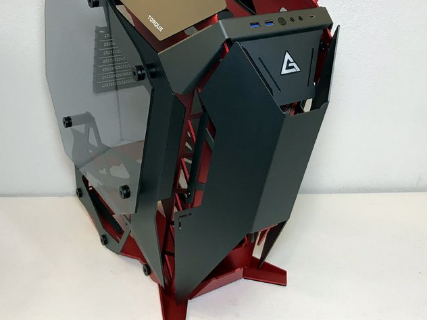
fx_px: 530
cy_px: 102
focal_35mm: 43
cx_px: 201
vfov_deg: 33.3
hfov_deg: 43.8
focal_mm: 3.99
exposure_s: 1/24
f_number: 1.8
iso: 32
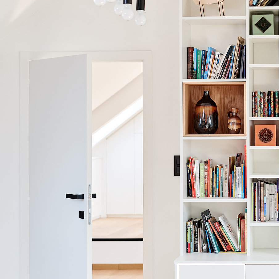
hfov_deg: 17.5
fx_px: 875
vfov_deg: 18.1
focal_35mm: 96
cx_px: 301
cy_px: 107
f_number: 3.5
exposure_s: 1/80
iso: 320
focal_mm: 50
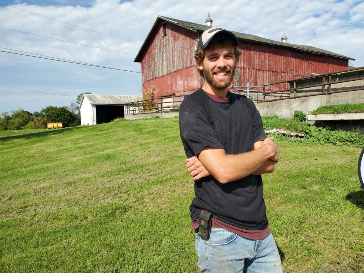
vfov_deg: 53.1
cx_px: 182
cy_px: 136
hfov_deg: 67.3
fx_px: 273
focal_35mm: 26
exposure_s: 1/1170
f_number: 2.4
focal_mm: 4.3
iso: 50
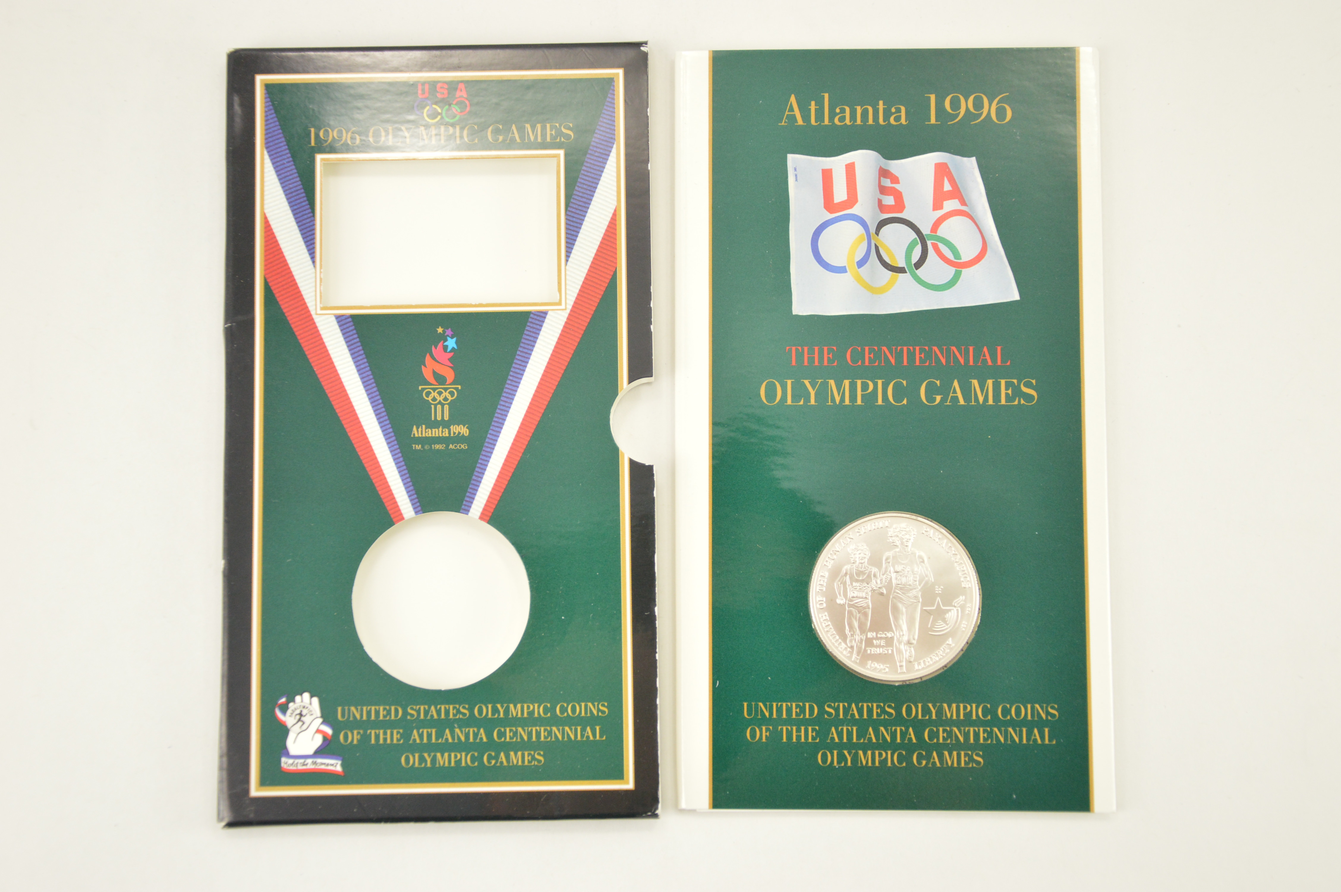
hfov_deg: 33.4
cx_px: 670
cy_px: 446
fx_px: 2233
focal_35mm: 60
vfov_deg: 22.6
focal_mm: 40
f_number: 5
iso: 800
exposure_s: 1/160
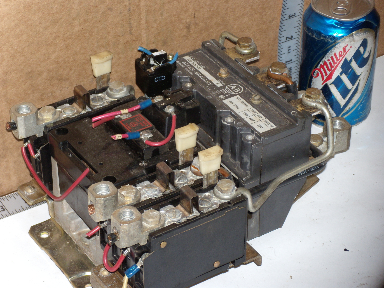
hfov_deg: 17.7
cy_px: 144
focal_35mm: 111
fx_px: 1231
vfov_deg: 13.3
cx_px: 192
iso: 125
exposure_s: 1/60
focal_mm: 19.7
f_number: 4.2
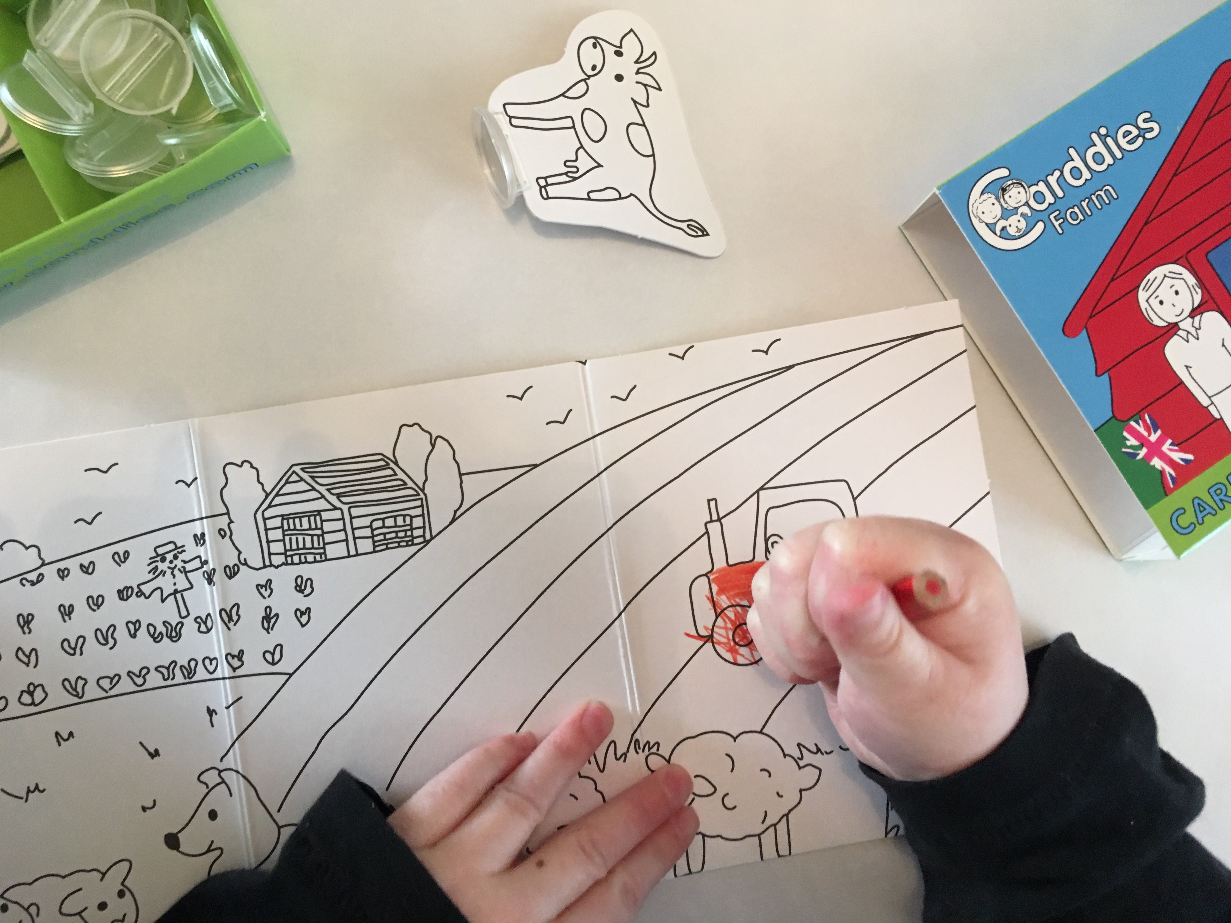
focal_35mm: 29
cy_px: 462
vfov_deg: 48.2
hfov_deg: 61.7
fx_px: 1031
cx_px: 616
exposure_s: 1/33
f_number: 2.2
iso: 160
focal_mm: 4.15
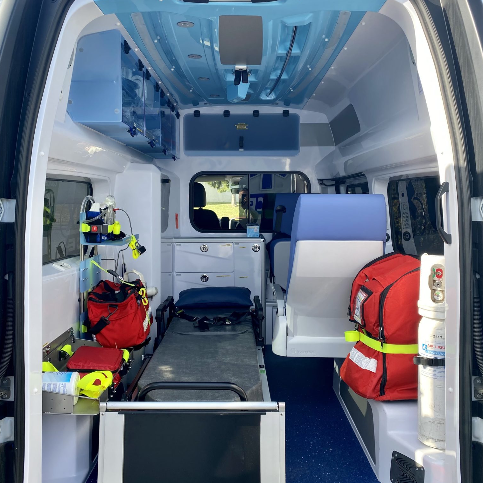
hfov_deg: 52.5
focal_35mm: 31
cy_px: 233
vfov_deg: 52.5
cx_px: 241
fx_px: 489
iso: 32
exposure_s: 1/411
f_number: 1.8
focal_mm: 4.25
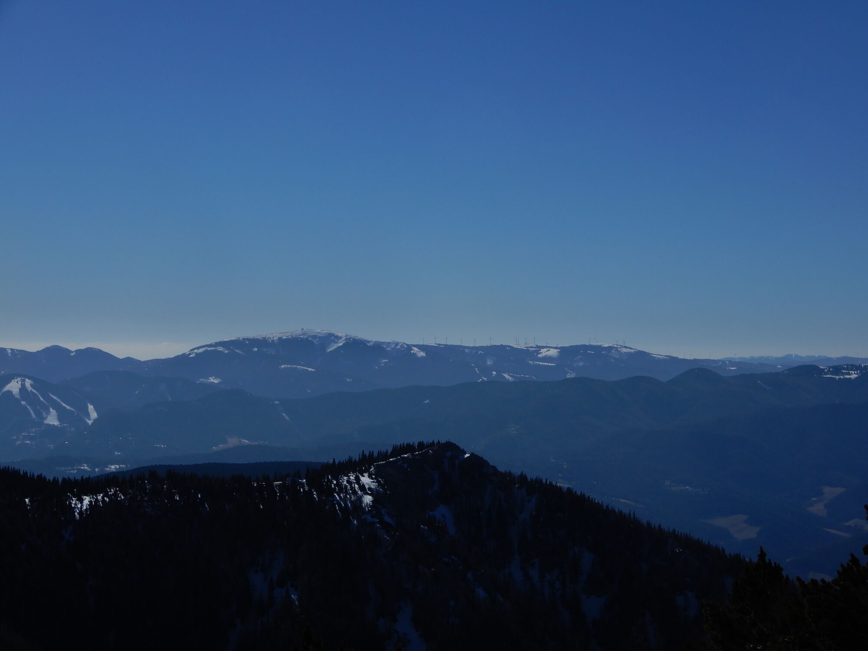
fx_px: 1755
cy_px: 326
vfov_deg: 21.0
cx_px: 434
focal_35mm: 70
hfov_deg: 27.8
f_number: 6.3
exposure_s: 1/1600
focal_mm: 12.5
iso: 80
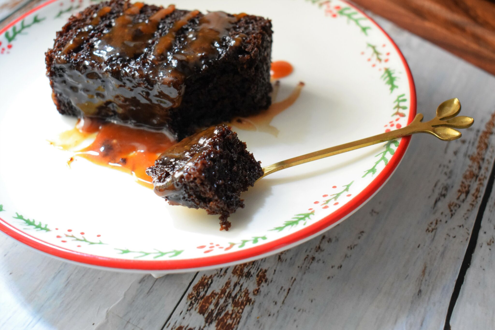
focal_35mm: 54
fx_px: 742
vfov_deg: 25.1
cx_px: 248
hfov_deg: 36.9
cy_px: 165
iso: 3200
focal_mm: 36
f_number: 4.8
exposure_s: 1/60
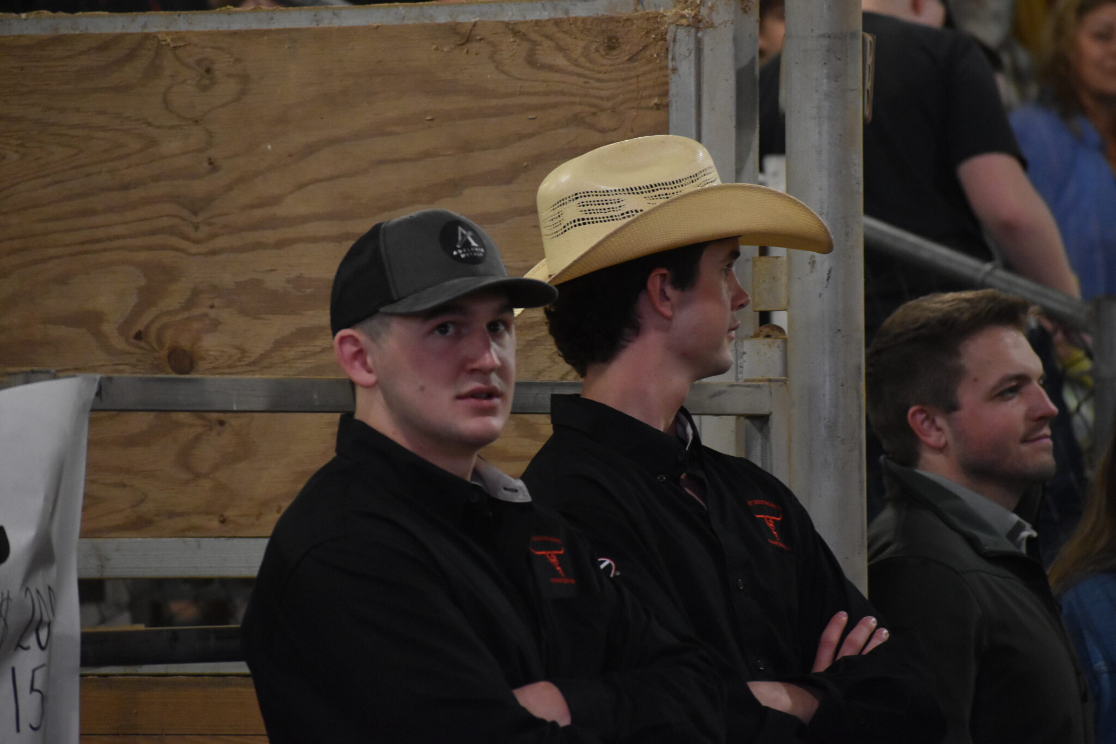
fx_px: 9764
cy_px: 372
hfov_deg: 6.5
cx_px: 558
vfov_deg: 4.4
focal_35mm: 315
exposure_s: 1/125
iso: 3200
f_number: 5.3
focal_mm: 210
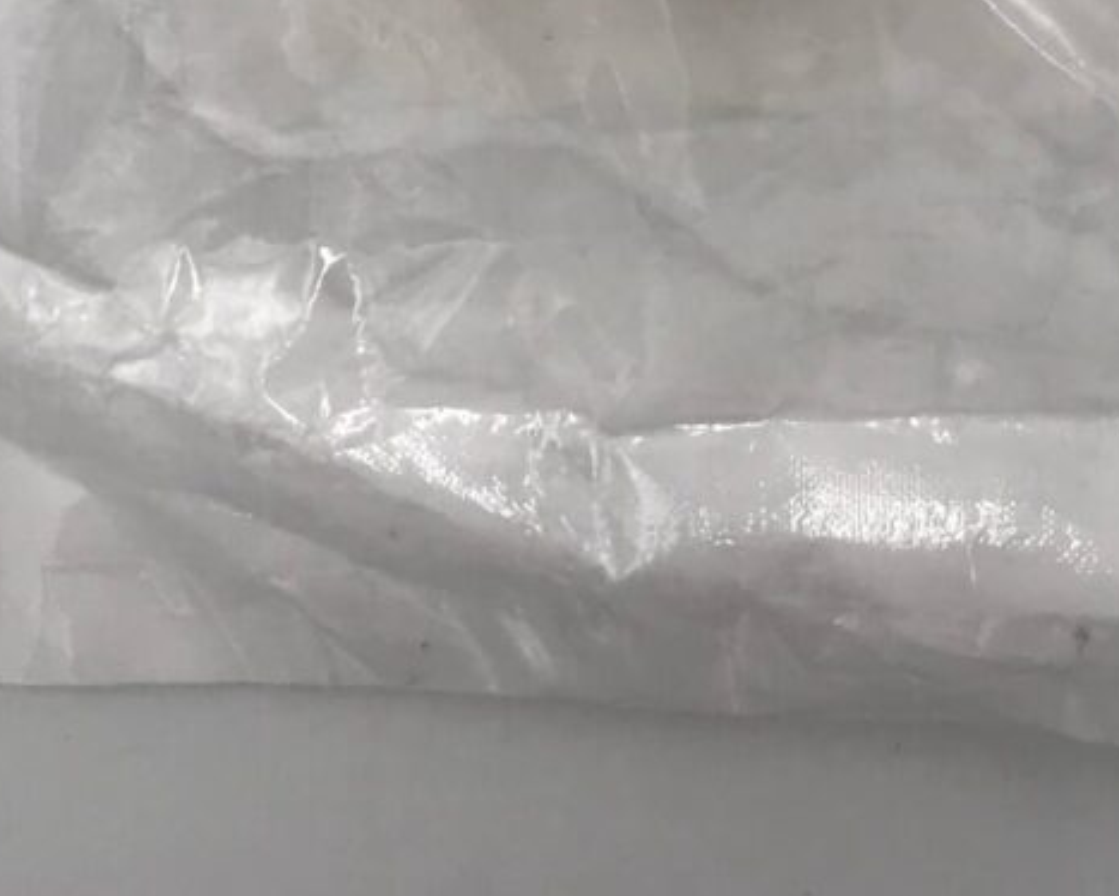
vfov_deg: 16.8
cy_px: -650
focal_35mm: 78
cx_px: 817
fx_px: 2584
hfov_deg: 24.2
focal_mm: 3.99
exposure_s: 1/220
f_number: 1.8
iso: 20
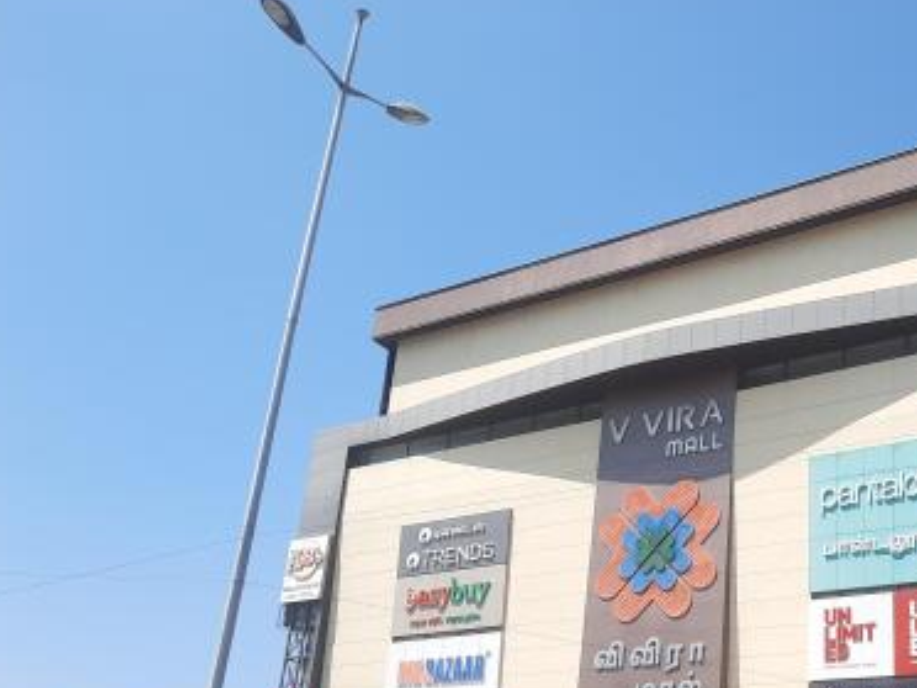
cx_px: 717
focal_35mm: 43
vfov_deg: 32.5
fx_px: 1139
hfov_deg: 42.1
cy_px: 565
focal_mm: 4.6
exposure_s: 1/764
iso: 32
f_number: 2
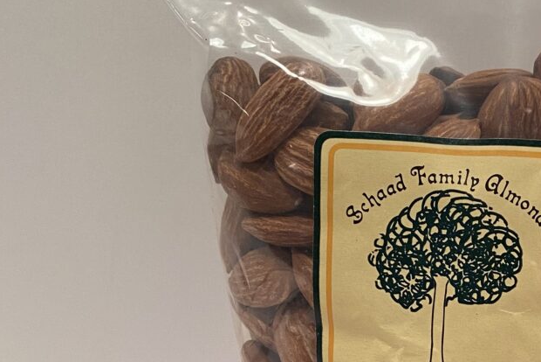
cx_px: 510
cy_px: 442
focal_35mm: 68
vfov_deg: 18.9
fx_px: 1022
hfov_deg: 28.3
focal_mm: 4.25
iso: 80
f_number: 1.8
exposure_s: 1/60
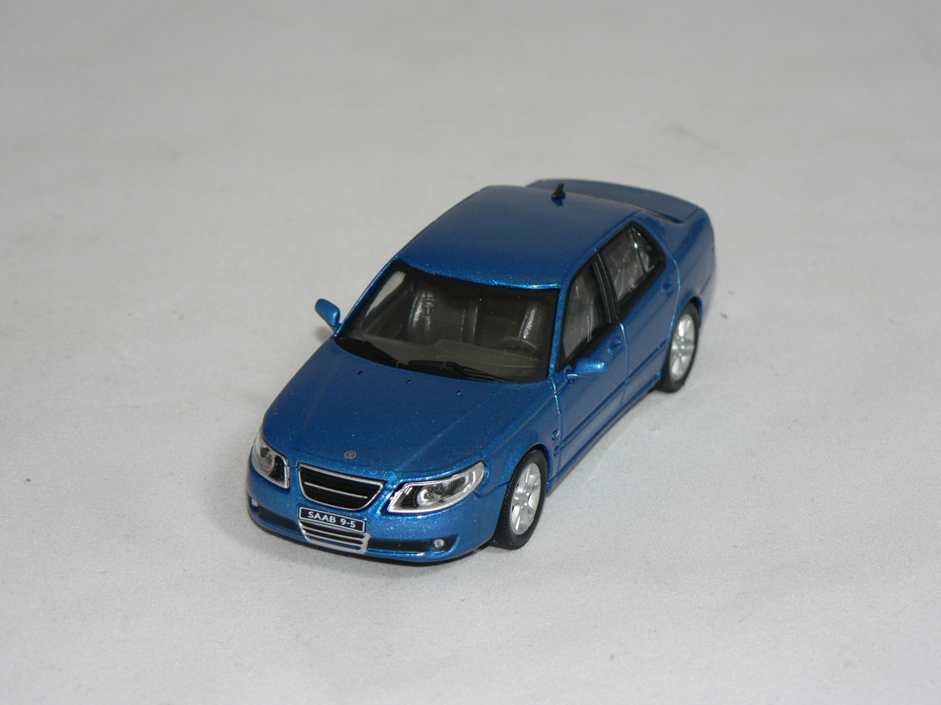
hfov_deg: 15.2
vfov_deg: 11.4
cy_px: 352
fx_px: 3534
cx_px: 470
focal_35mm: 130
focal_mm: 21.6
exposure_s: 1/60
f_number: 3.2
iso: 80
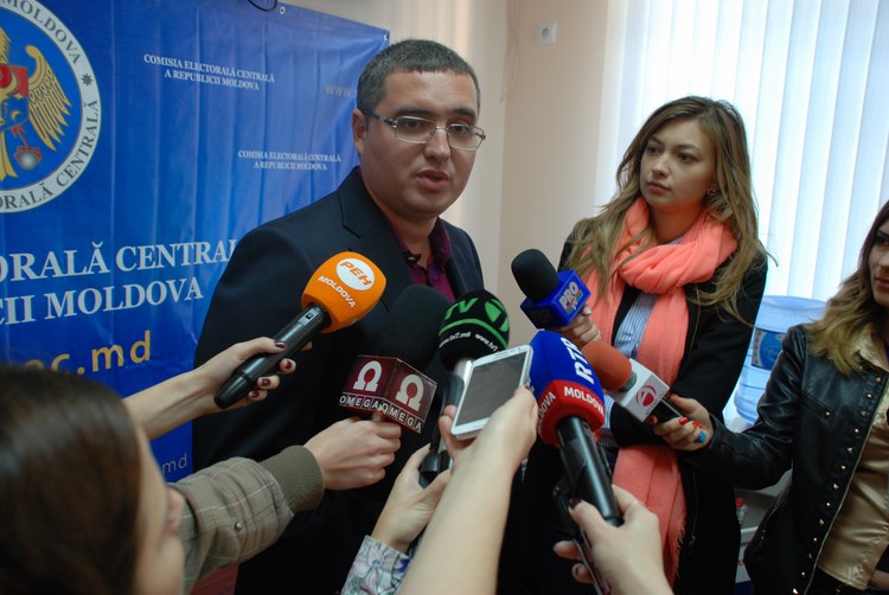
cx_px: 444
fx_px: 816
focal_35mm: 33
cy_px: 298
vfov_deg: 40.1
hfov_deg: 57.2
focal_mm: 22
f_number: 3.8
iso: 360
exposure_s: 1/30
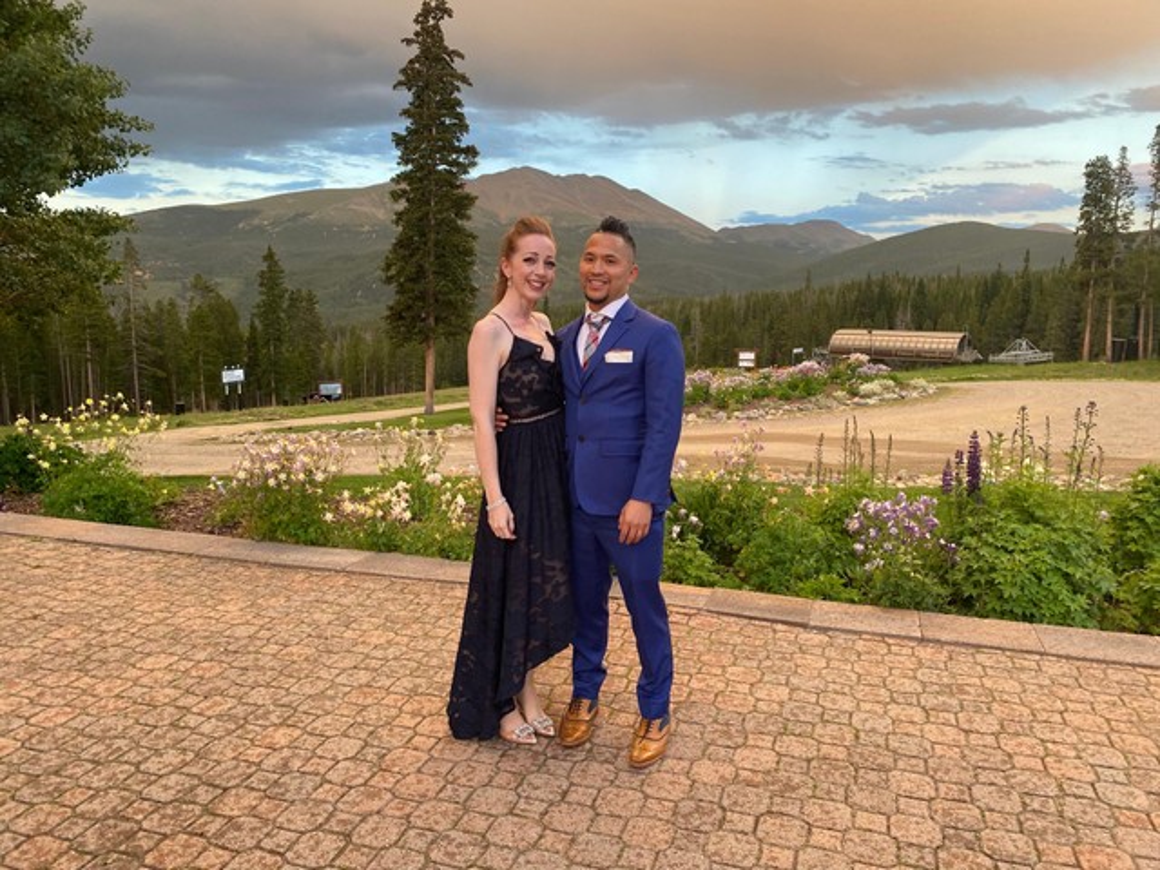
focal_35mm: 26
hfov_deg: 67.3
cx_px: 580
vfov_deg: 53.1
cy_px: 435
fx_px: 871
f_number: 1.8
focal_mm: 4.25
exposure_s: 1/117
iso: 125
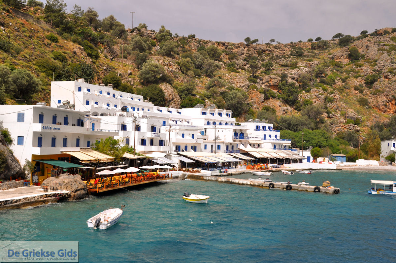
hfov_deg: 46.4
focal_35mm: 42
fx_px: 461
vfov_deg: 31.8
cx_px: 198
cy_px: 132
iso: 200
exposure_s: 1/500
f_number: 11
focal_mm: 28
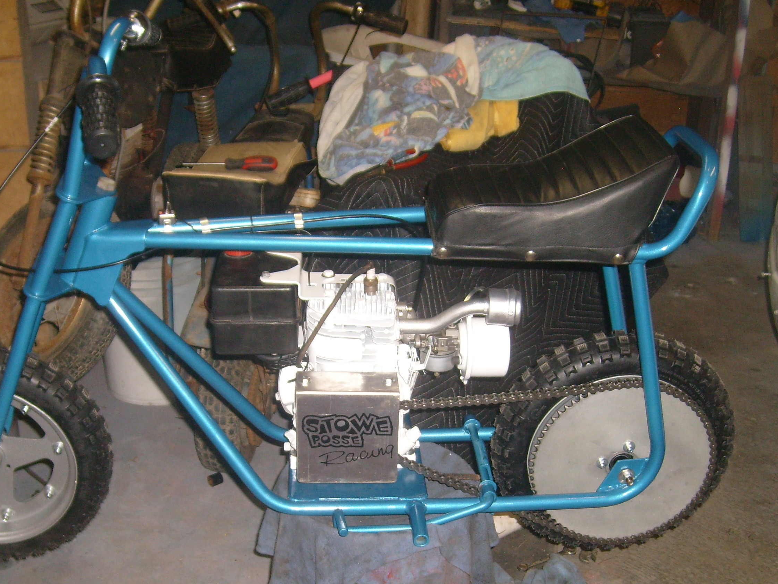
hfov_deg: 39.6
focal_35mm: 48
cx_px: 353
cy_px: 384
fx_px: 1079
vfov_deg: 30.1
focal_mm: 5.8
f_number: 2.8
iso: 120
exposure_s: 1/45
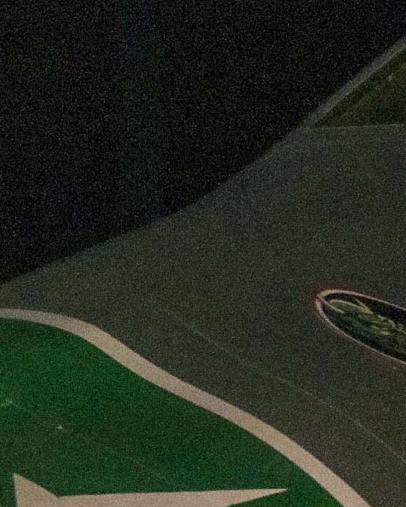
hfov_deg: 1.4
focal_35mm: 1144
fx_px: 17183
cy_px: 976
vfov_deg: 1.7
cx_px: 376
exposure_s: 1/200
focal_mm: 130
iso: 200
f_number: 5.6
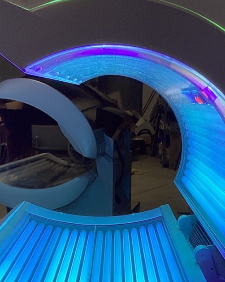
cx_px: 116
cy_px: 334
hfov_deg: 20.7
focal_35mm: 74
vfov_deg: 23.6
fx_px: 616
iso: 40
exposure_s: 1/120
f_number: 2.4
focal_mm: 3.3
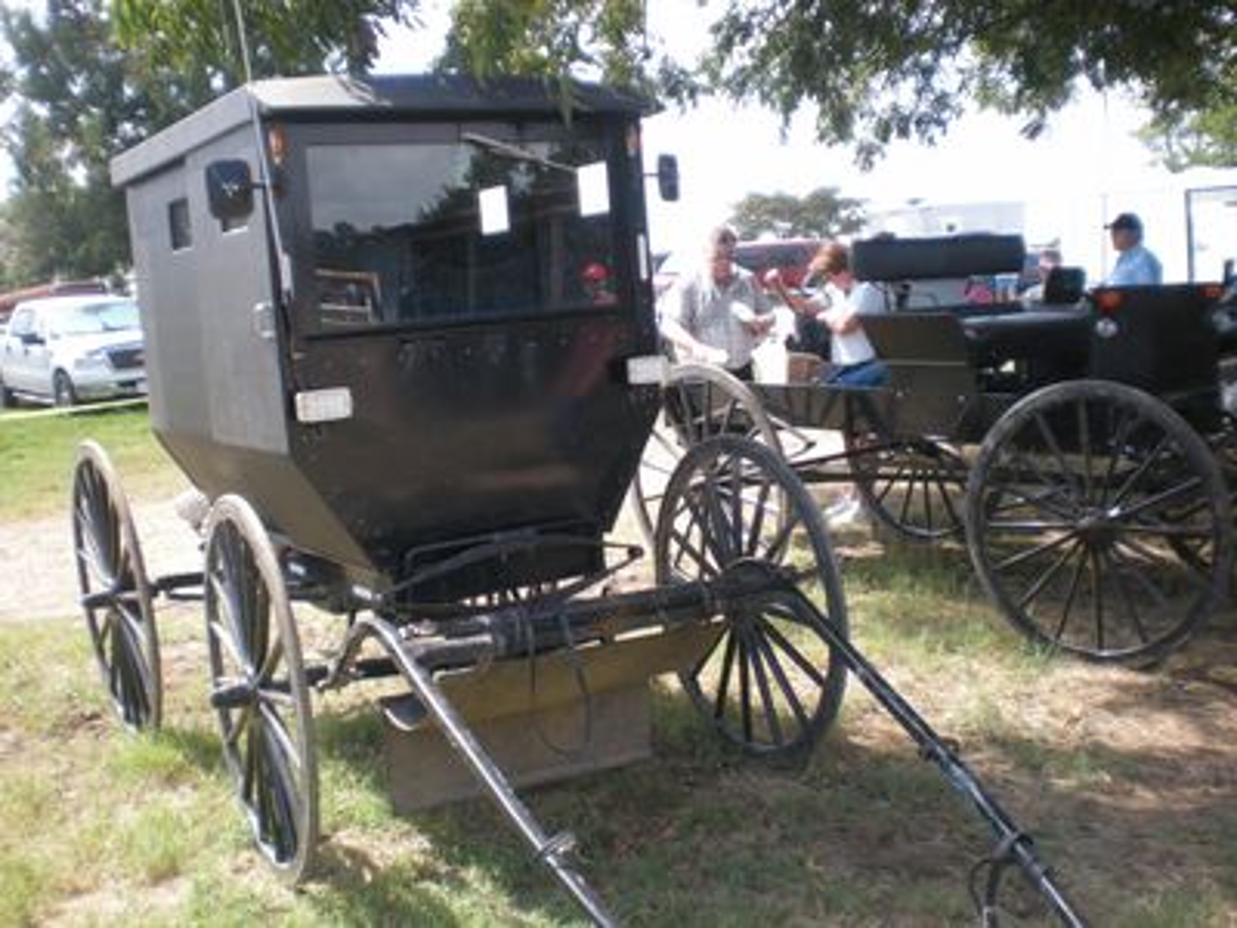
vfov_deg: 37.7
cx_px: 618
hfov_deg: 49.0
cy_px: 464
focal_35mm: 38
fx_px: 1358
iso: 64
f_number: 3.1
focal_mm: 6.3
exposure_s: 1/177
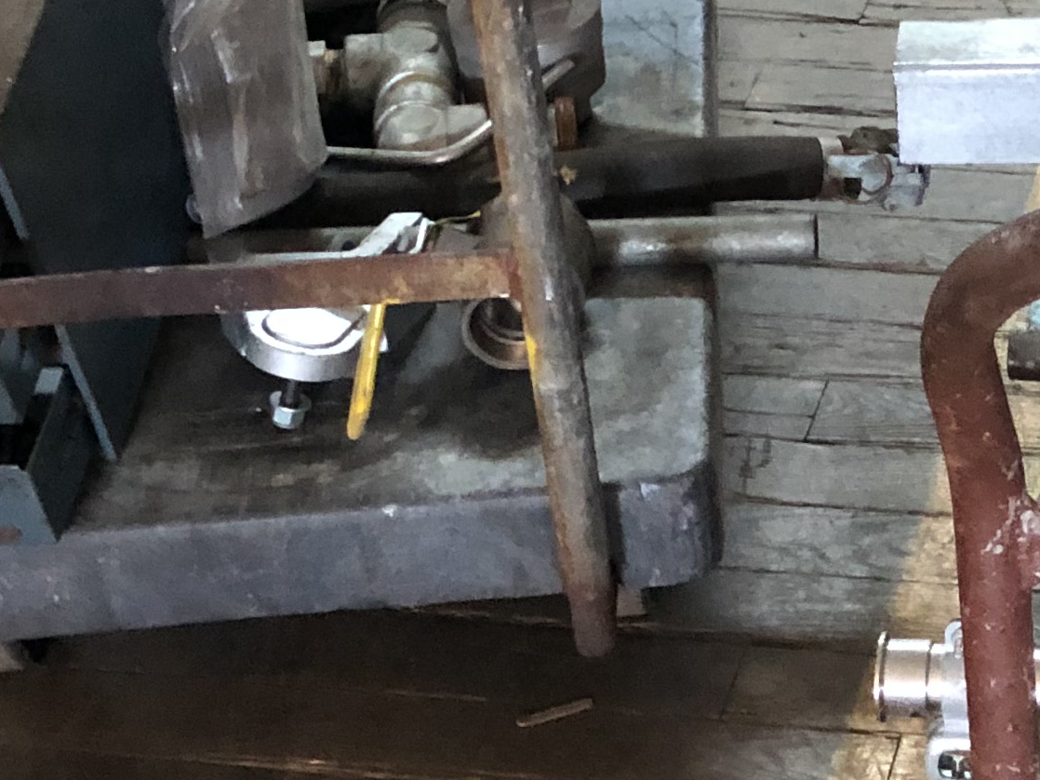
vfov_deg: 14.6
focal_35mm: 101
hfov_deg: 18.8
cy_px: 317
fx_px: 3034
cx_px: 1113
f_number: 1.8
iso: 100
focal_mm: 4
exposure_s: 1/4
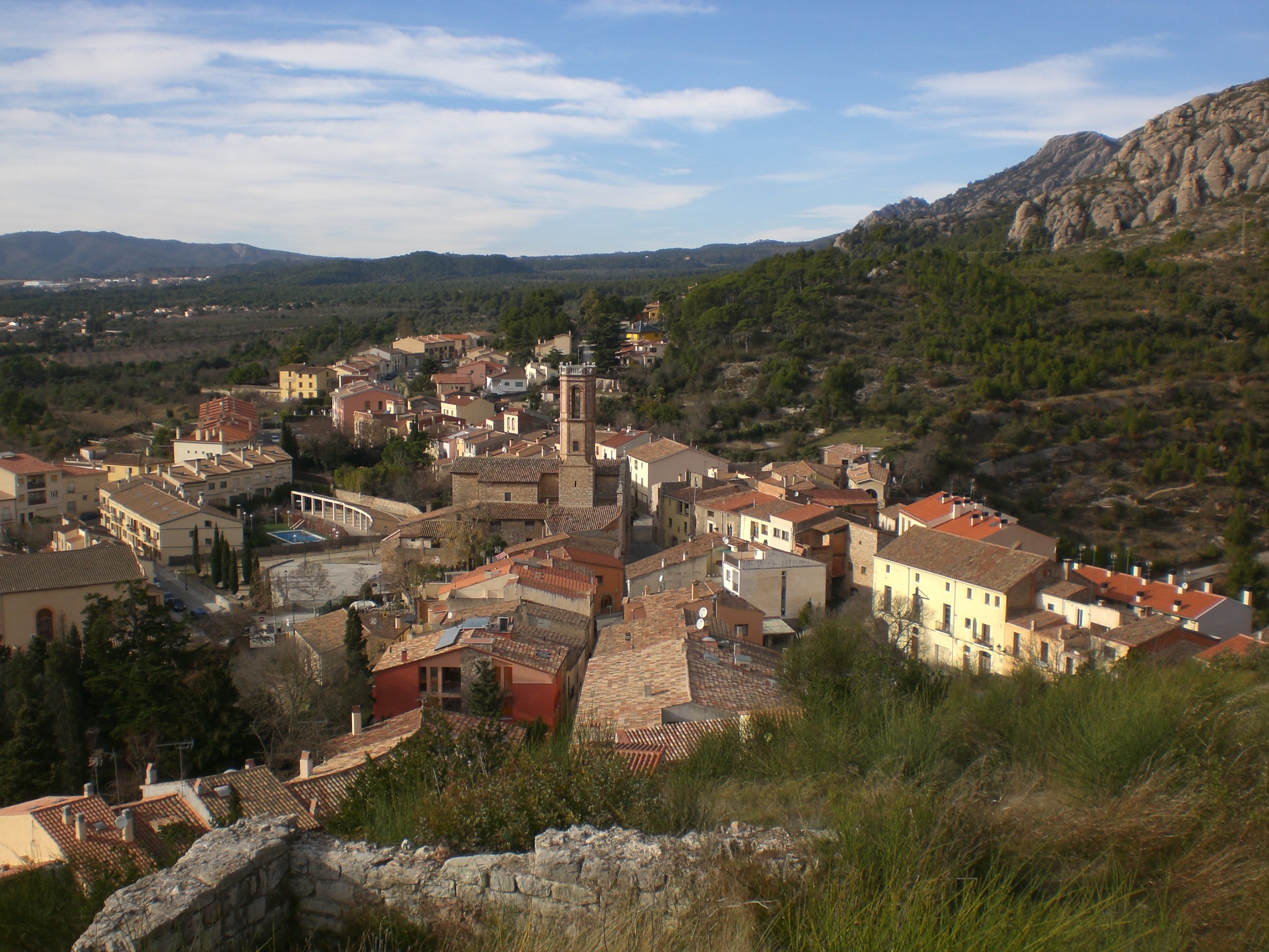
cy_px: 476
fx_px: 1393
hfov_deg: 49.0
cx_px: 634
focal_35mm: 38
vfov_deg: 37.7
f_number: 4.4
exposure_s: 1/500
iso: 50
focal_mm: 6.3
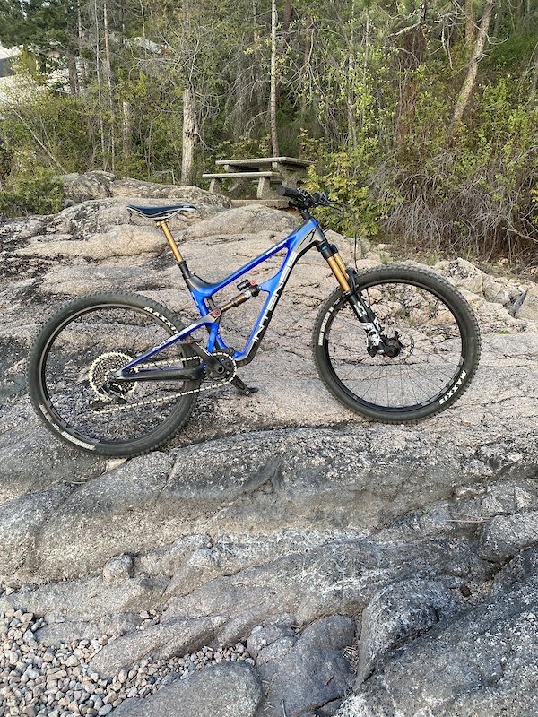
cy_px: 358
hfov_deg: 53.1
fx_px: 539
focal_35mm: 26
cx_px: 269
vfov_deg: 67.3
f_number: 1.8
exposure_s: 1/121
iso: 100
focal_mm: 4.25
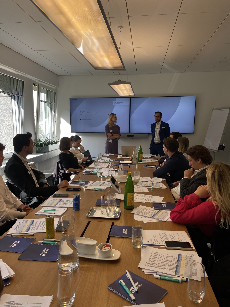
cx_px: 115
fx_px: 230
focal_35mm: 26
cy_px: 154
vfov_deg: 67.3
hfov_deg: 53.1
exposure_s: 1/205
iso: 32
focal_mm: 4.25
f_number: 1.8
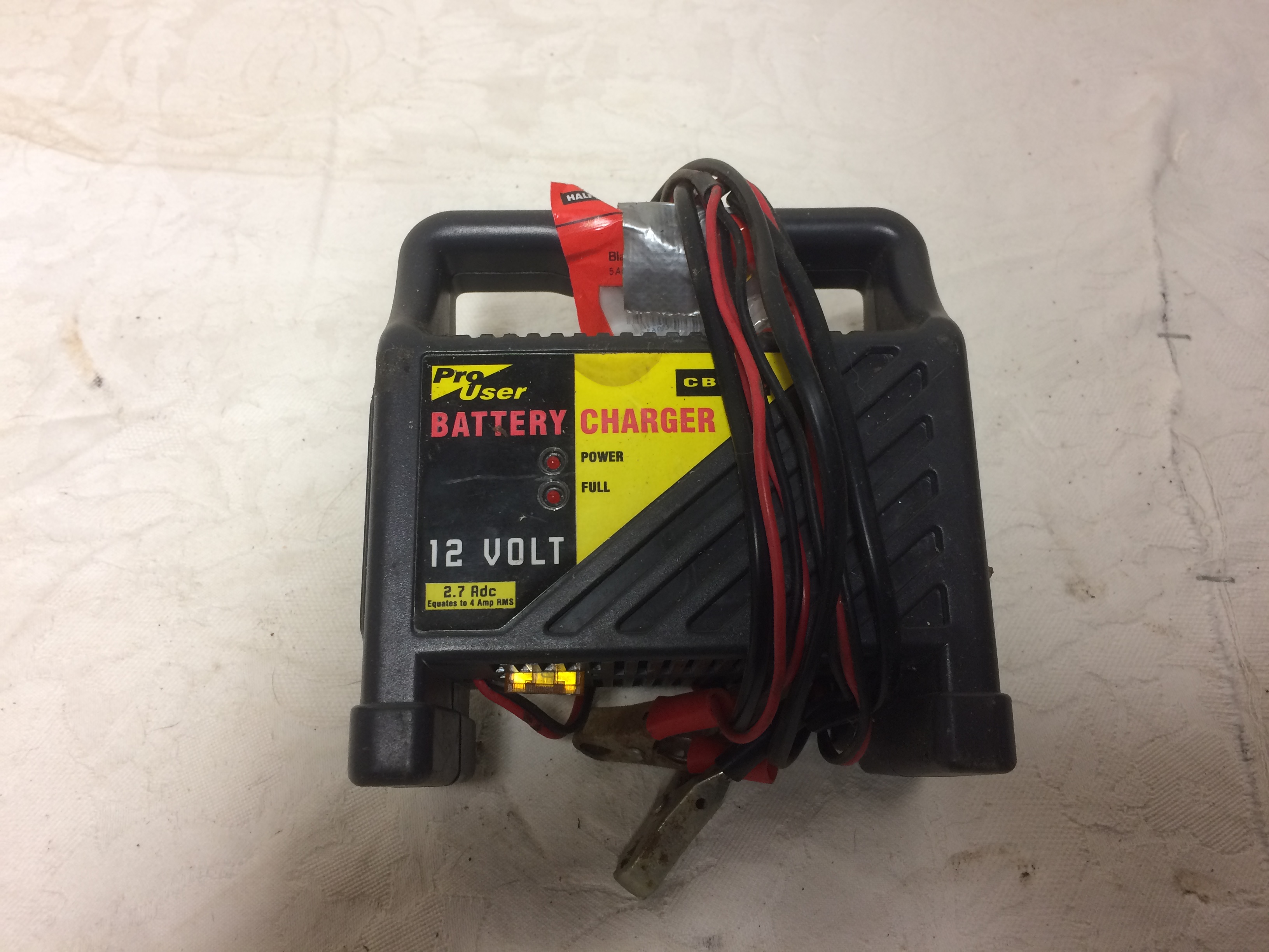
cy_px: 476
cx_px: 634
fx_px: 1063
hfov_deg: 61.7
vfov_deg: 48.2
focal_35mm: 29
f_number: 2.2
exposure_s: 1/33
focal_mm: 4.15
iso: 100
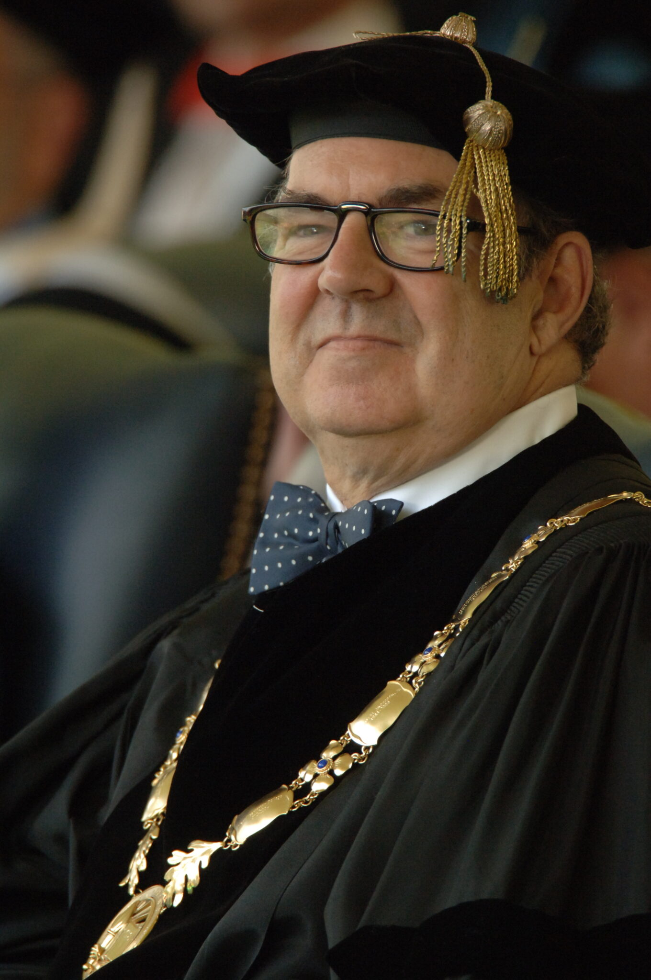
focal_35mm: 900
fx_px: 24477
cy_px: 490
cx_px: 326
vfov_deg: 2.3
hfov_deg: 1.5
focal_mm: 600
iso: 800
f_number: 8
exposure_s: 1/250
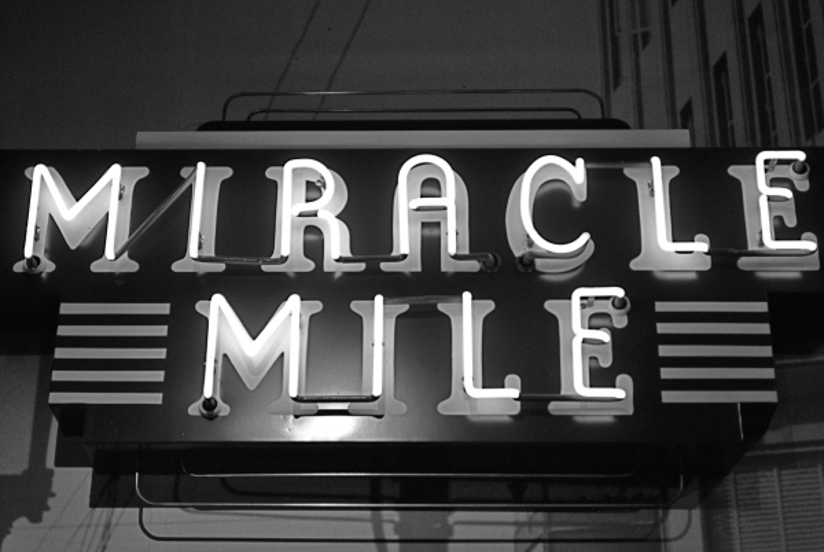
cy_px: 276
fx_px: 1650
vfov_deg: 19.0
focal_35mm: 72
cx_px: 412
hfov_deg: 28.0
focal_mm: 48
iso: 800
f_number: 5.6
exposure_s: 1/40
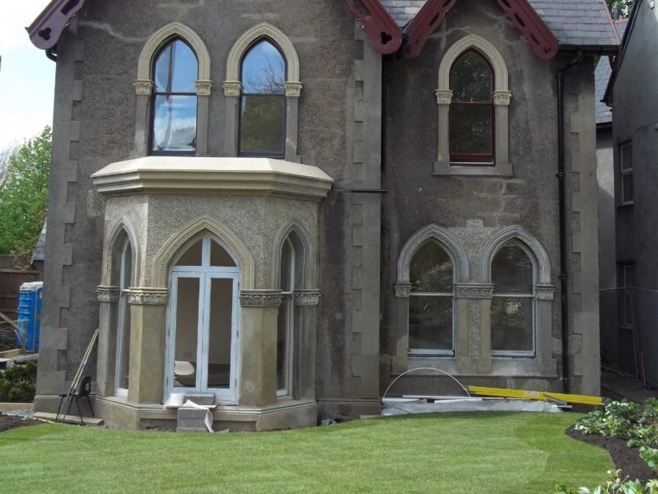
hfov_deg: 43.8
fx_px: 818
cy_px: 152
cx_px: 327
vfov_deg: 33.2
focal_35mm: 43
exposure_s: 1/400
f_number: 2.9
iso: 64
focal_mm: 5.7
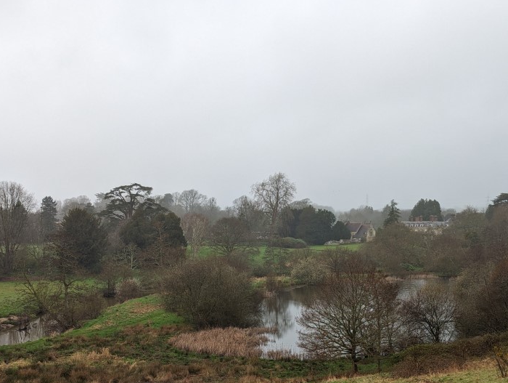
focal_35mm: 41
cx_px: 251
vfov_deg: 34.3
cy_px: 297
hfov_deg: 45.7
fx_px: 603
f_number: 1.85
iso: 49
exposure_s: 1/781
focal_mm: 6.81
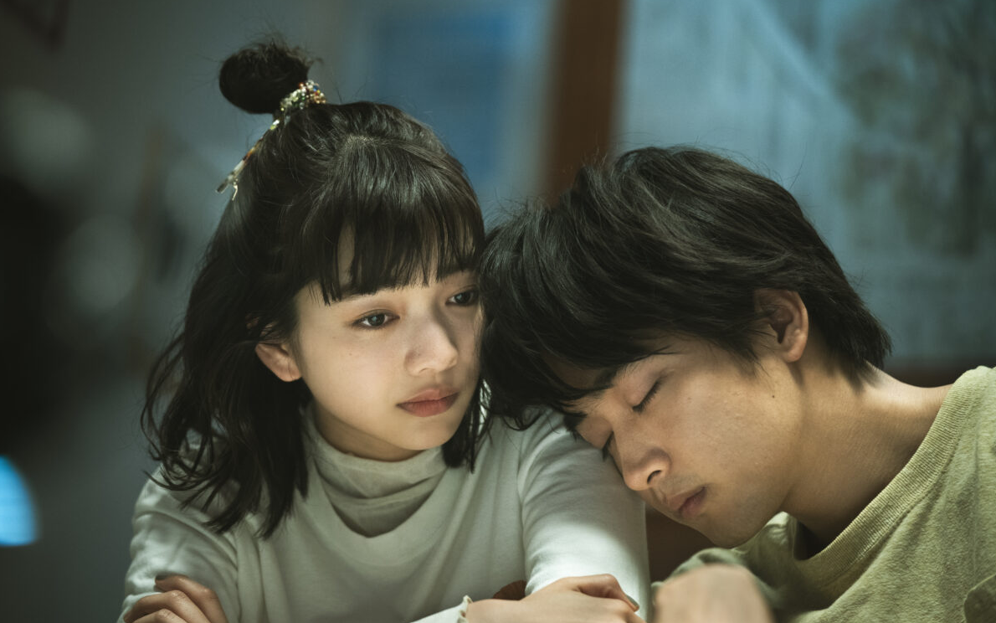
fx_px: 3013
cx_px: 500
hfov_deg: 18.8
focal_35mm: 111
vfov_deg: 11.8
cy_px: 303
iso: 1600
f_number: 2.8
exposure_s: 1/100
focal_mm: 108
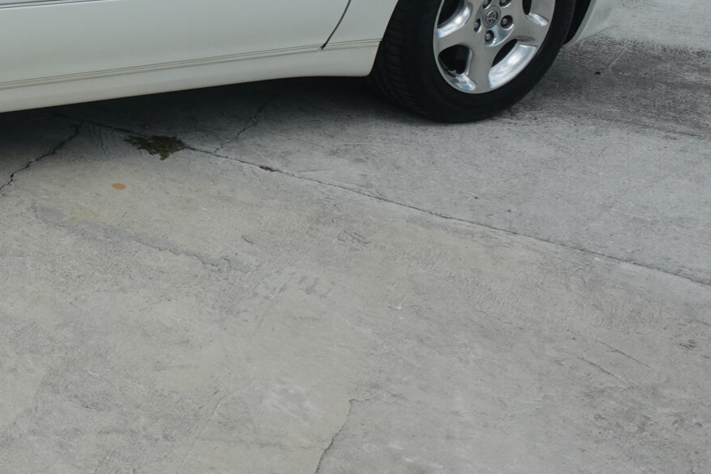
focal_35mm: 58
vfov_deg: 22.3
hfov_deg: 27.0
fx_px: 1146
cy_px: -30
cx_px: -288
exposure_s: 1/5000
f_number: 2
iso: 125
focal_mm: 7.6
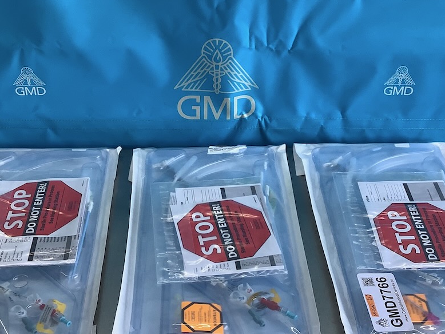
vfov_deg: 28.6
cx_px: 228
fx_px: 656
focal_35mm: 51
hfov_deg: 37.5
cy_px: 160
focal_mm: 3.3
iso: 40
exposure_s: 1/120
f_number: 2.4
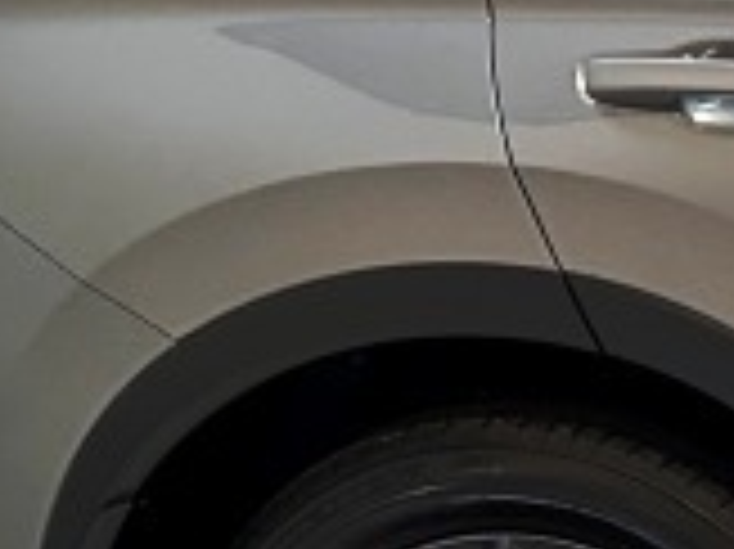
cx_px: 1671
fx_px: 3199
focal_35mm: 151
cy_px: 819
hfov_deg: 11.3
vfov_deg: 9.5
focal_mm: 6.86
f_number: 1.78
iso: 500
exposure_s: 1/60
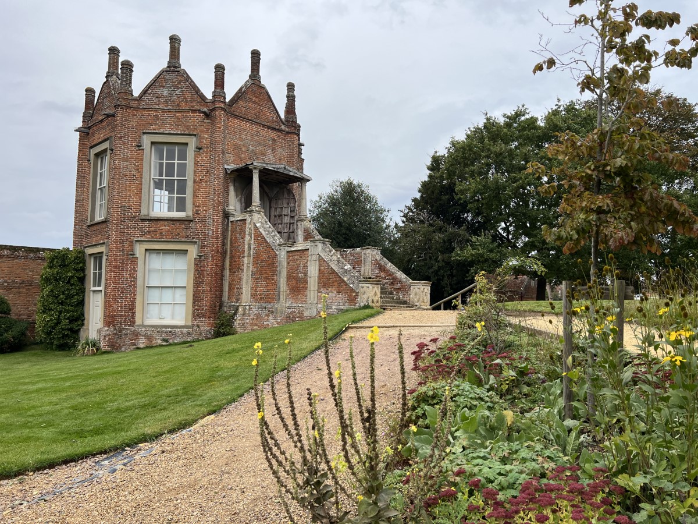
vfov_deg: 53.1
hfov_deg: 67.3
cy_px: 262
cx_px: 349
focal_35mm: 26
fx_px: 524
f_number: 1.5
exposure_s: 1/1431
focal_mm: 5.7
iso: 50
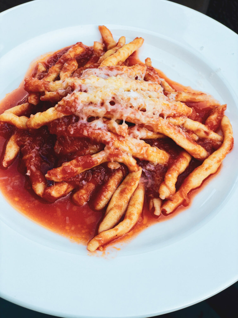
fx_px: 477
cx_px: 119
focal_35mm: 52
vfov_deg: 36.8
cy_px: 159
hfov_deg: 28.0
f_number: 2.4
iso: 16
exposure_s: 1/120
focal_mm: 6
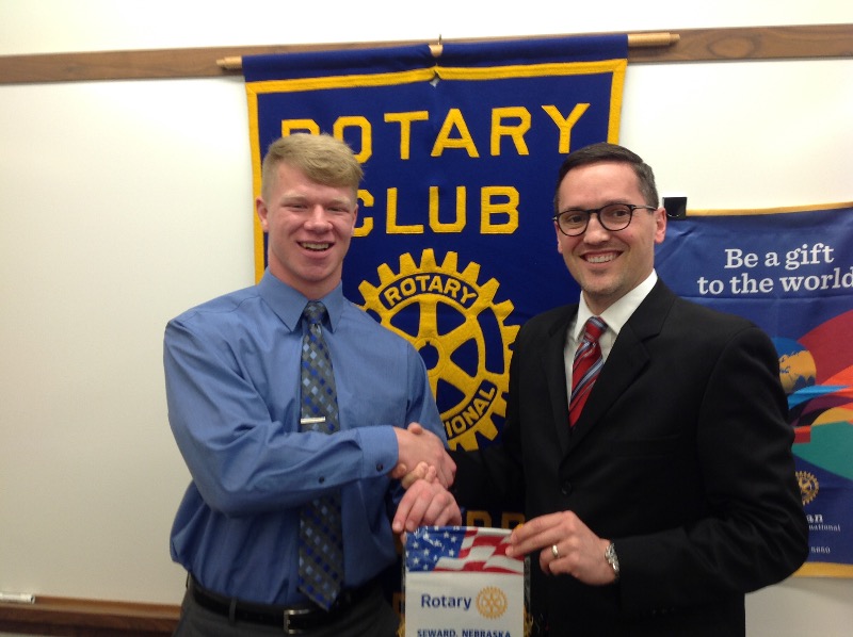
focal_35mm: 35
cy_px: 318
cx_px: 426
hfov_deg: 52.7
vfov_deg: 40.6
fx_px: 861
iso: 64
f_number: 2.4
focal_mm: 4.28
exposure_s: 1/30
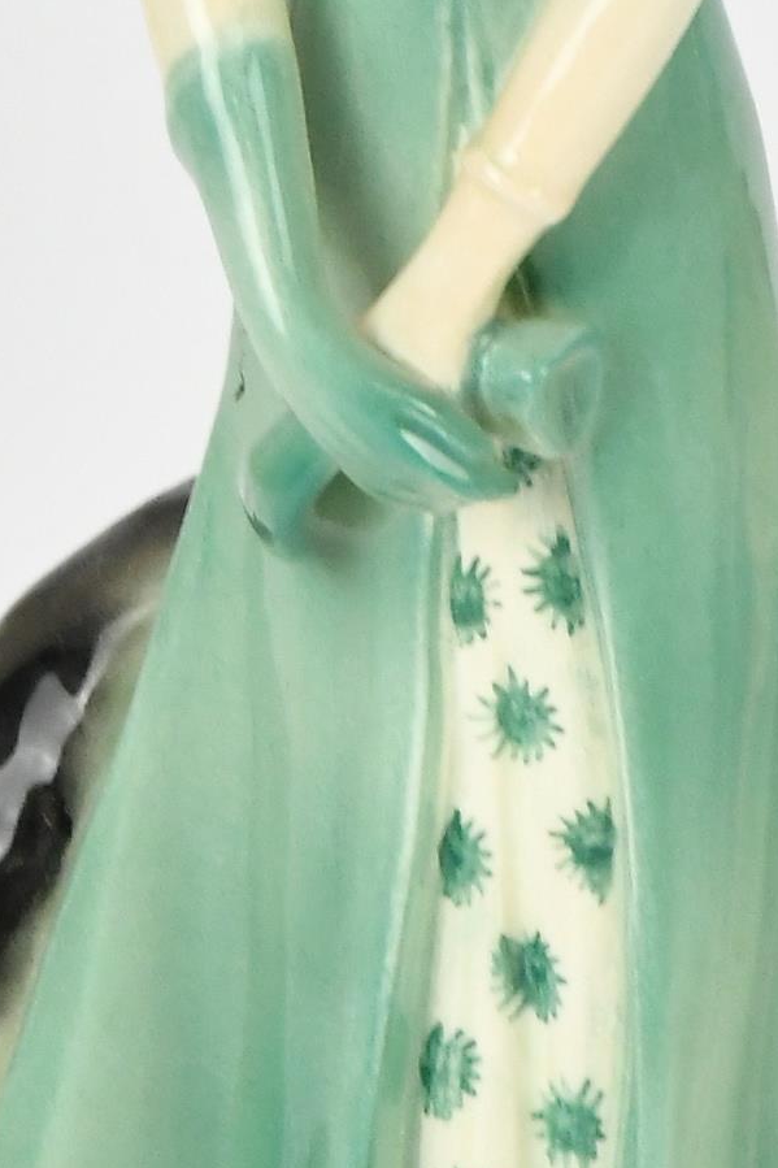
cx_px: 596
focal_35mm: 488
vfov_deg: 4.2
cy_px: 214
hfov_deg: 2.8
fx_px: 15824
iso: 2500
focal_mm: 70
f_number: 11
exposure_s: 1/125
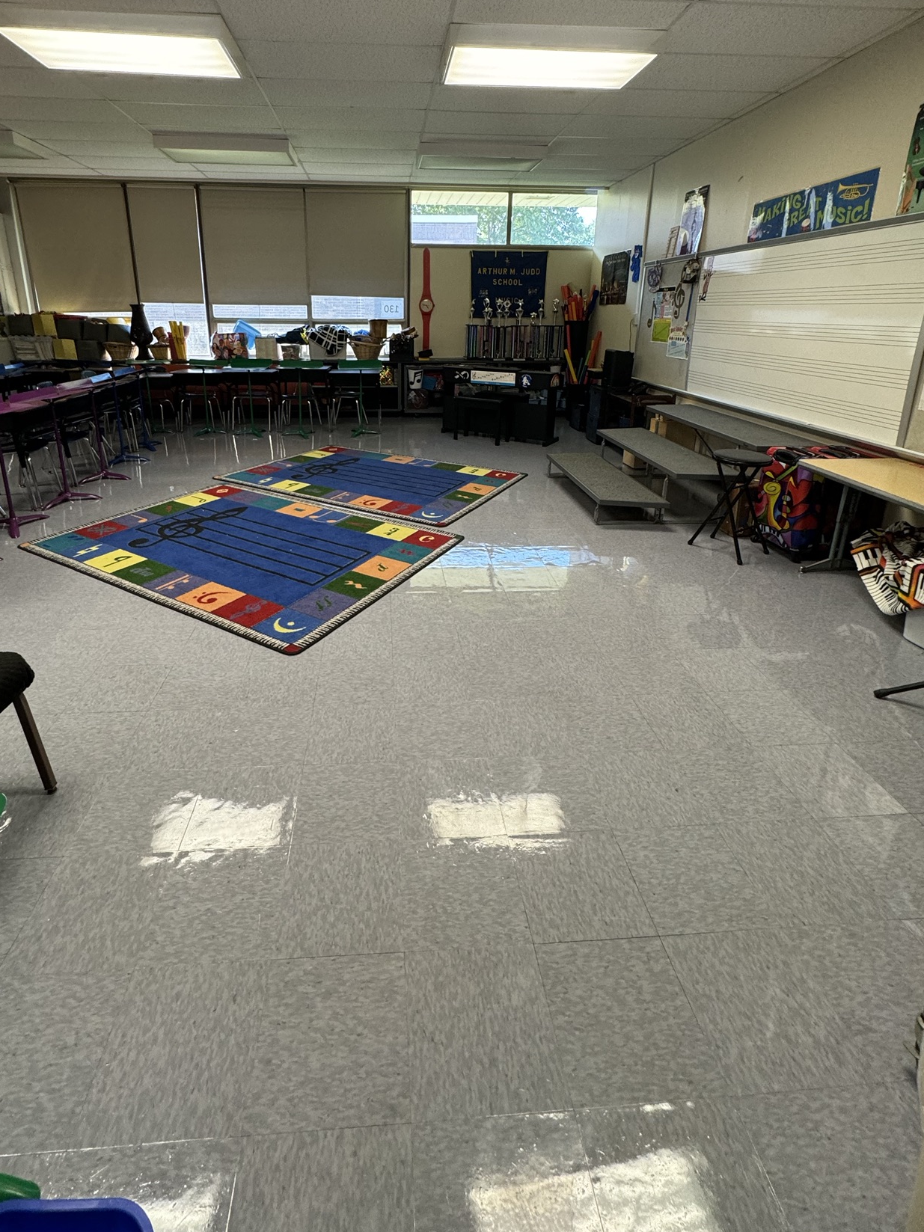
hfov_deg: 74.6
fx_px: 605
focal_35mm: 17
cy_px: 488
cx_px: 420
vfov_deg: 89.8
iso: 160
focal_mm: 2.22
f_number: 2.2
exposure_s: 1/60
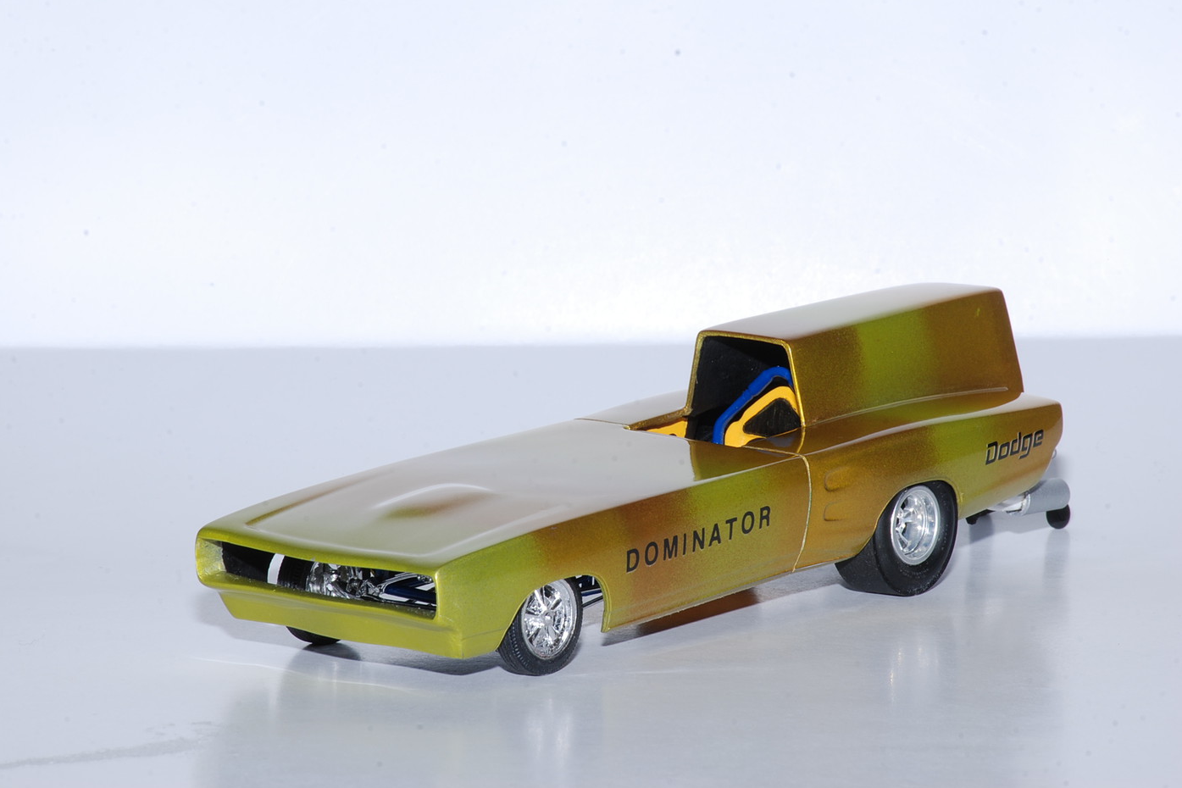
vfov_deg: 6.5
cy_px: 395
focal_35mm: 211
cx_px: 591
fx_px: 6927
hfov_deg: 9.8
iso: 100
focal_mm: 140
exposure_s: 1/60
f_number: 25
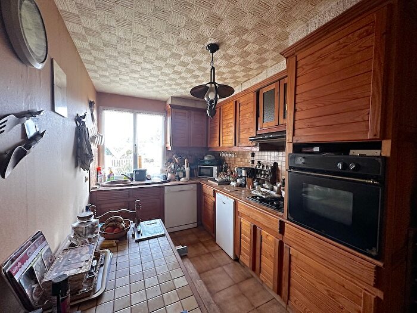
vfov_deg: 85.7
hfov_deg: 102.1
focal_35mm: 14
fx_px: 169
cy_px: 156
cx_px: 208
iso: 320
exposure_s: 1/98
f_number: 2.2
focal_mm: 2.22
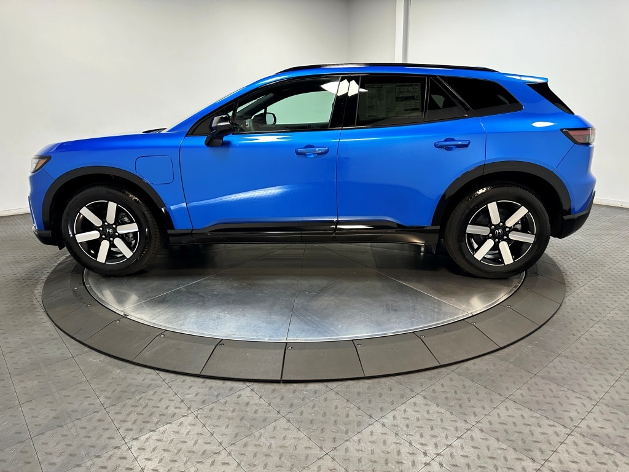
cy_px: 236
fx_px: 436
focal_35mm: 24
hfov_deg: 71.6
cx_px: 314
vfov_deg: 56.8
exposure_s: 1/60
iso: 400
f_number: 1.78
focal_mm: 6.86
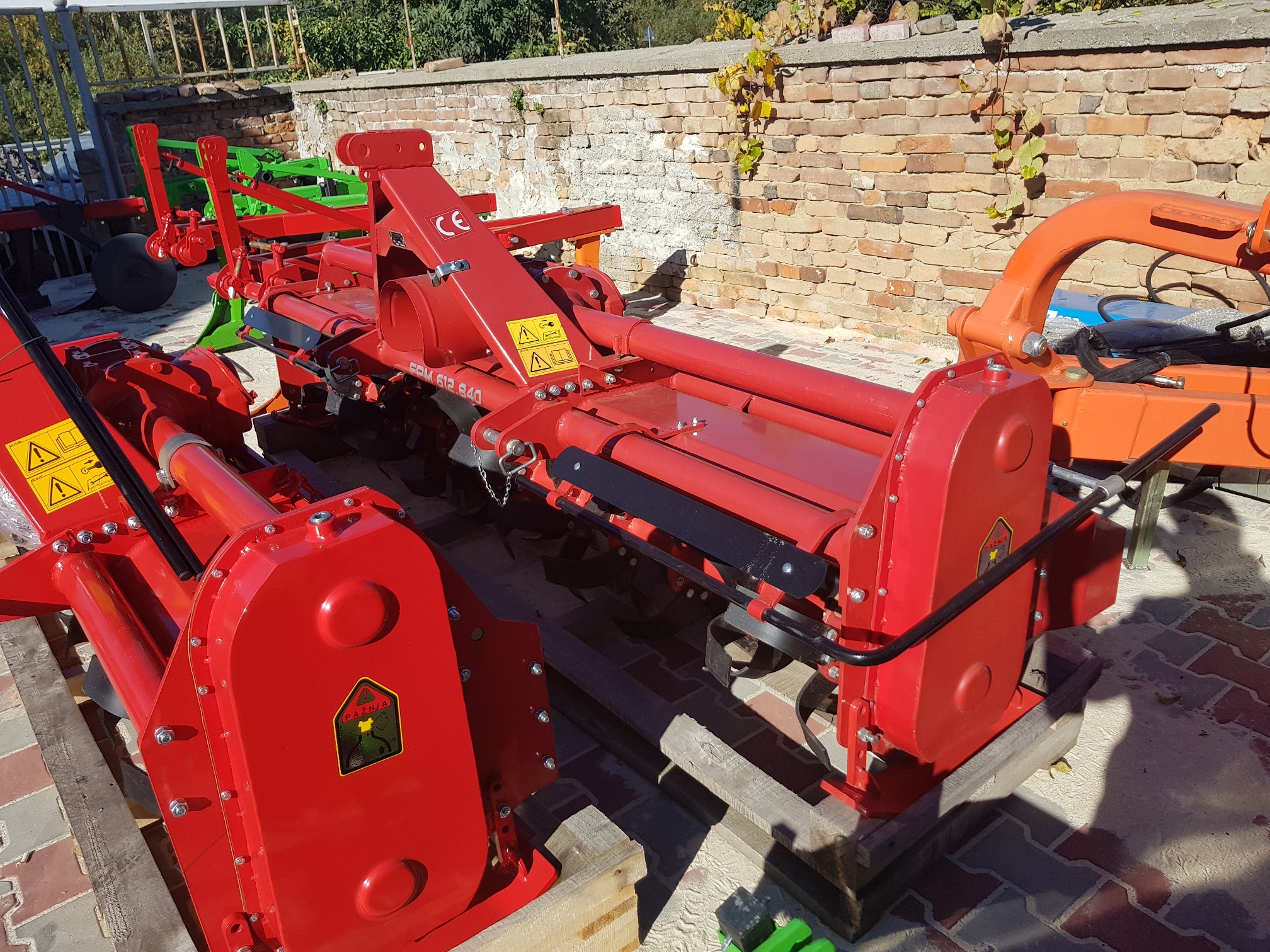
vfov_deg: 53.1
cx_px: 635
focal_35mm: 26
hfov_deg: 67.3
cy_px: 476
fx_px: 954
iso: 40
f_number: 1.7
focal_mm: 4.2
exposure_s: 1/1940
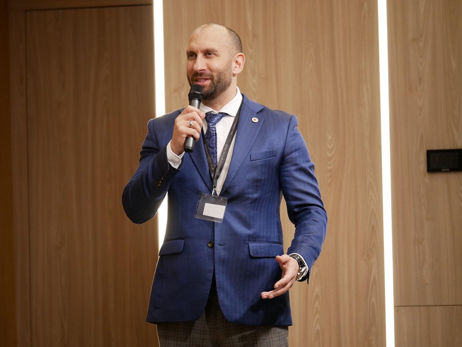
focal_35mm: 200
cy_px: 174
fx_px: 2671
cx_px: 231
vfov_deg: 7.4
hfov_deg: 9.9
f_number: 2.8
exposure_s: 1/250
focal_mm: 100
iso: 1250
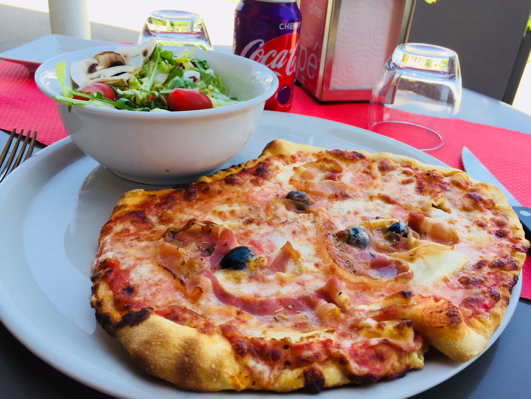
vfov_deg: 48.2
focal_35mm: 29
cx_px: 266
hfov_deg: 61.7
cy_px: 200
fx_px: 445
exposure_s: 1/335
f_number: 2.2
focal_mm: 4.15
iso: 32
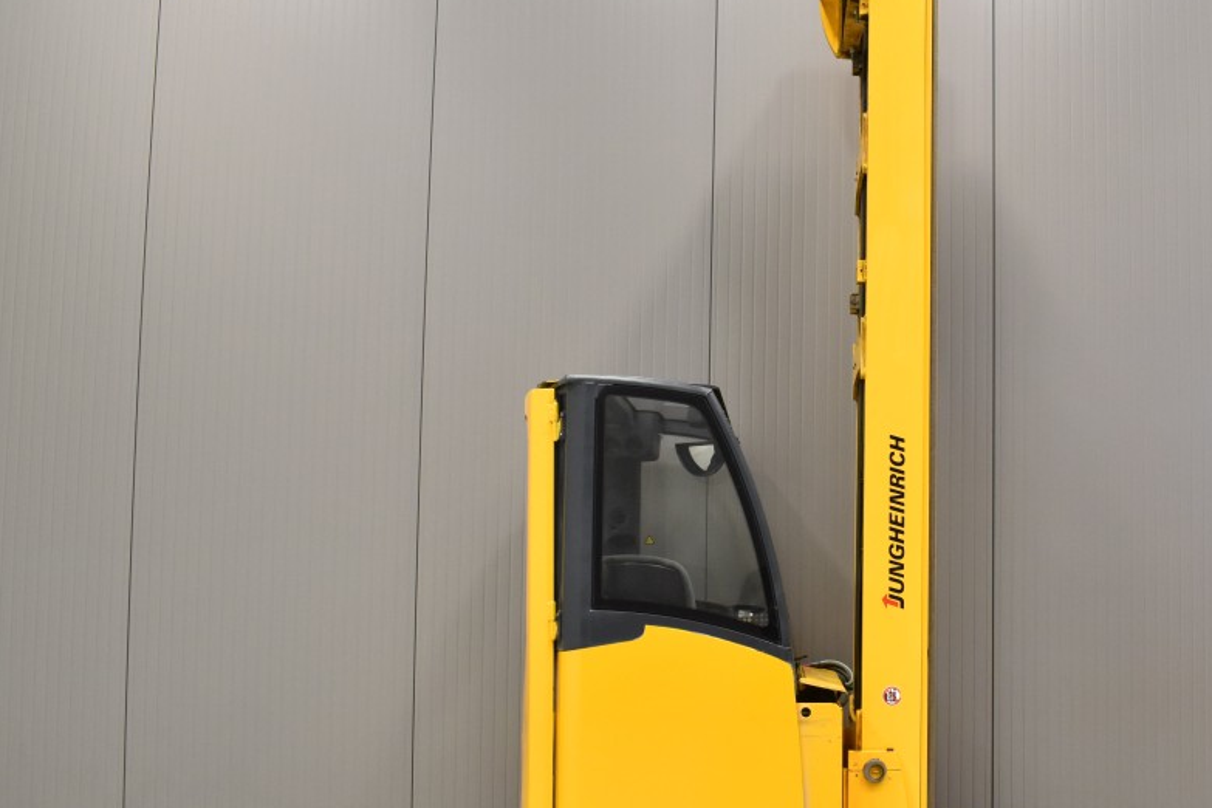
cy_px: 474
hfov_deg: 41.6
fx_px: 1549
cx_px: 893
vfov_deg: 29.2
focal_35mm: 46
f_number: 7.1
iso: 1250
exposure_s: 1/20
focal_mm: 20
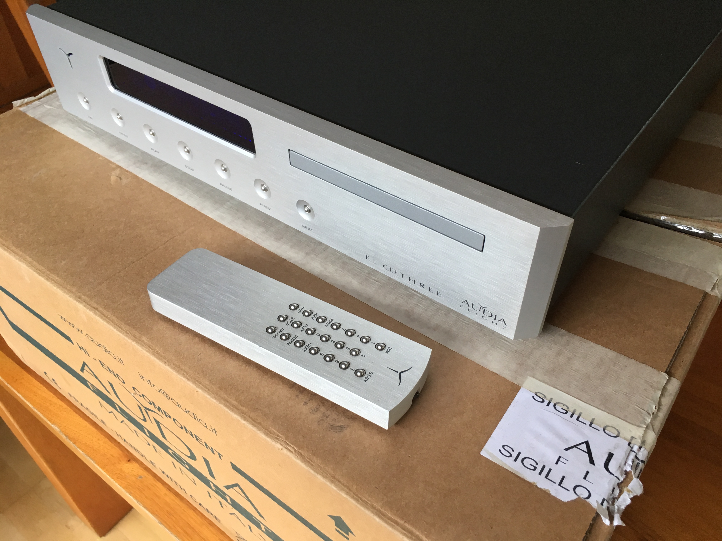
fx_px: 605
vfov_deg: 48.2
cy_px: 270
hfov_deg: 61.7
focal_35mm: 29
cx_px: 361
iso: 40
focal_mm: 4.15
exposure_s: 1/33
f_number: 2.2
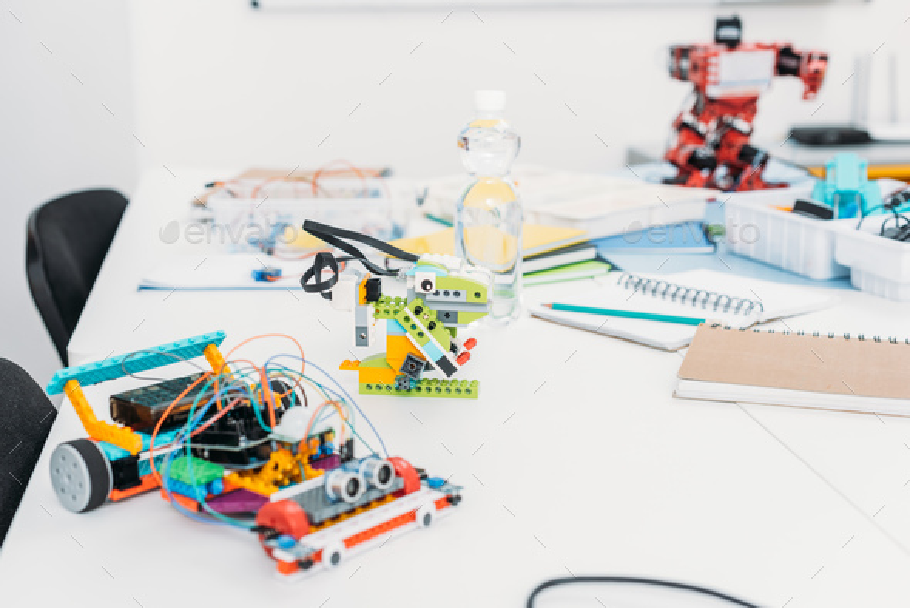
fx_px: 1264
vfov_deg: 27.0
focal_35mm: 50
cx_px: 455
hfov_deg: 39.6
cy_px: 304
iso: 100
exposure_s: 1/160
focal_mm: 50
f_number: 4
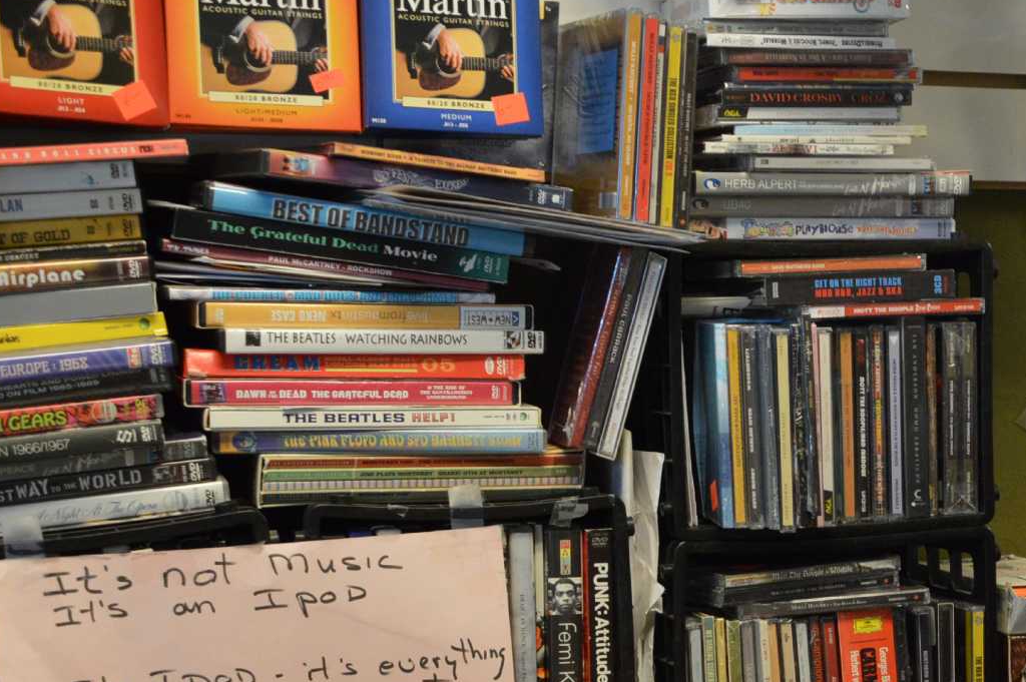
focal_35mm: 78
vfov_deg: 17.4
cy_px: 524
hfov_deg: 25.0
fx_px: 2221
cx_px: 969
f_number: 3.8
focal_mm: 26
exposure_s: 1/60
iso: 1400
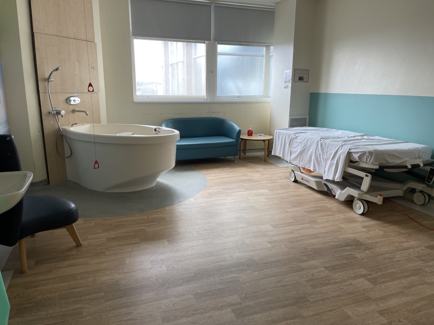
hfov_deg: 67.3
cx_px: 217
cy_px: 162
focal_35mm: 26
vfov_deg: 53.1
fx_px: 326
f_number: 1.6
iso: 80
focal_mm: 5.1
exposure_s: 1/100
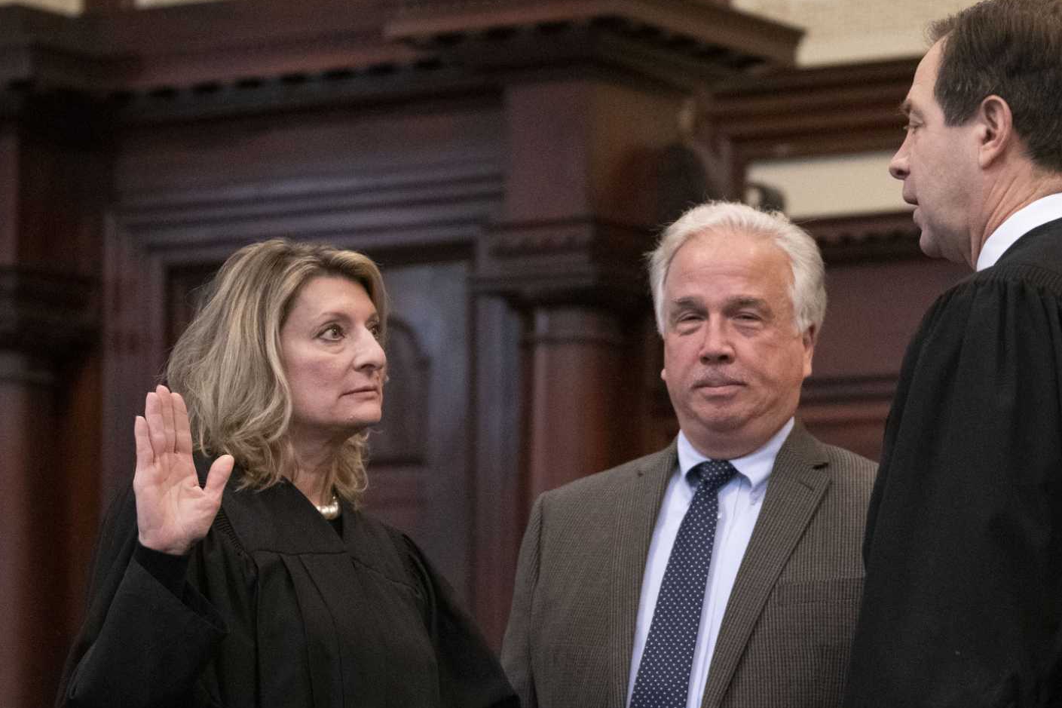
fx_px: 4631
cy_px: 473
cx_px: 693
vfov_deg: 8.7
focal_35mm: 157
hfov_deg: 13.1
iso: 6400
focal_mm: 72
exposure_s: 1/80
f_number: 2.8
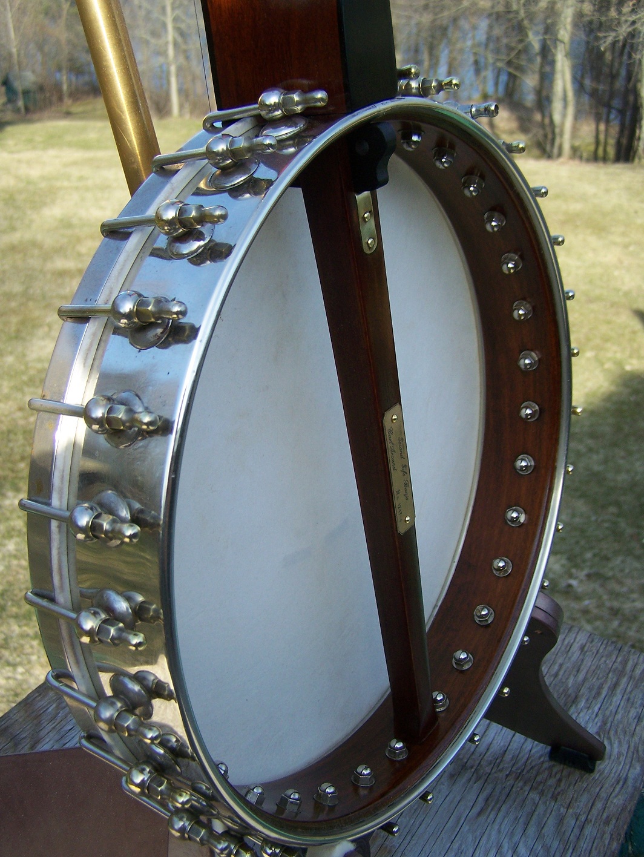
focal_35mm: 38
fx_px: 941
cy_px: 428
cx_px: 322
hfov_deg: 37.8
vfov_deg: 48.9
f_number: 2.8
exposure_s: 1/640
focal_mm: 6.3
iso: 80
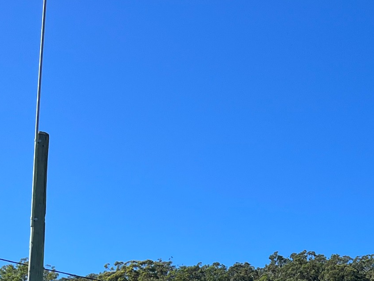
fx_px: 853
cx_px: 465
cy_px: 426
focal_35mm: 79
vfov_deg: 16.9
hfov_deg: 22.5
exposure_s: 1/2137
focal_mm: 5.1
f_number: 1.6
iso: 50
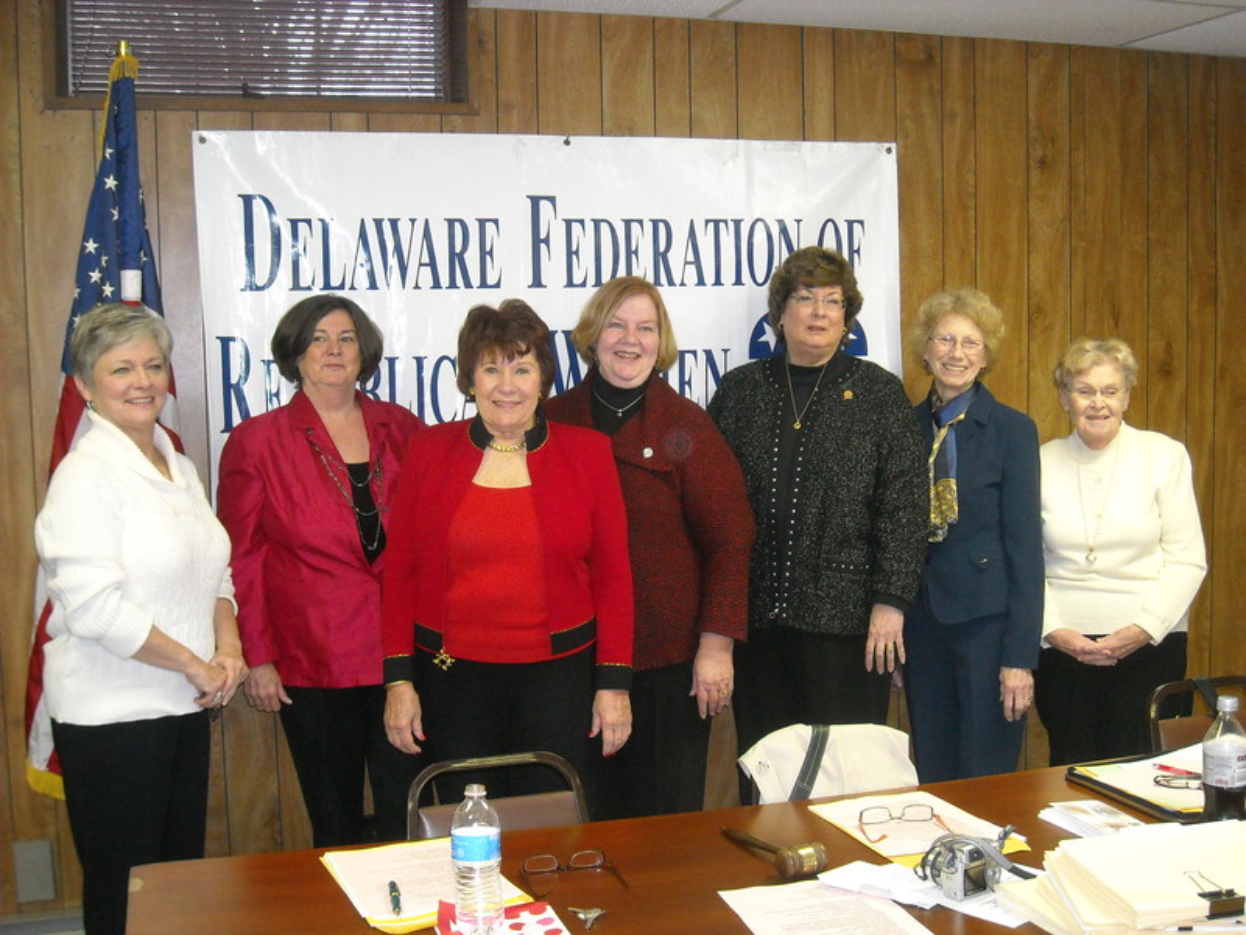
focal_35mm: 44
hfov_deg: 42.9
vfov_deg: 32.9
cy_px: 468
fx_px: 1584
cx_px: 623
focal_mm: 7.1
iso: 400
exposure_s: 1/60
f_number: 3.1
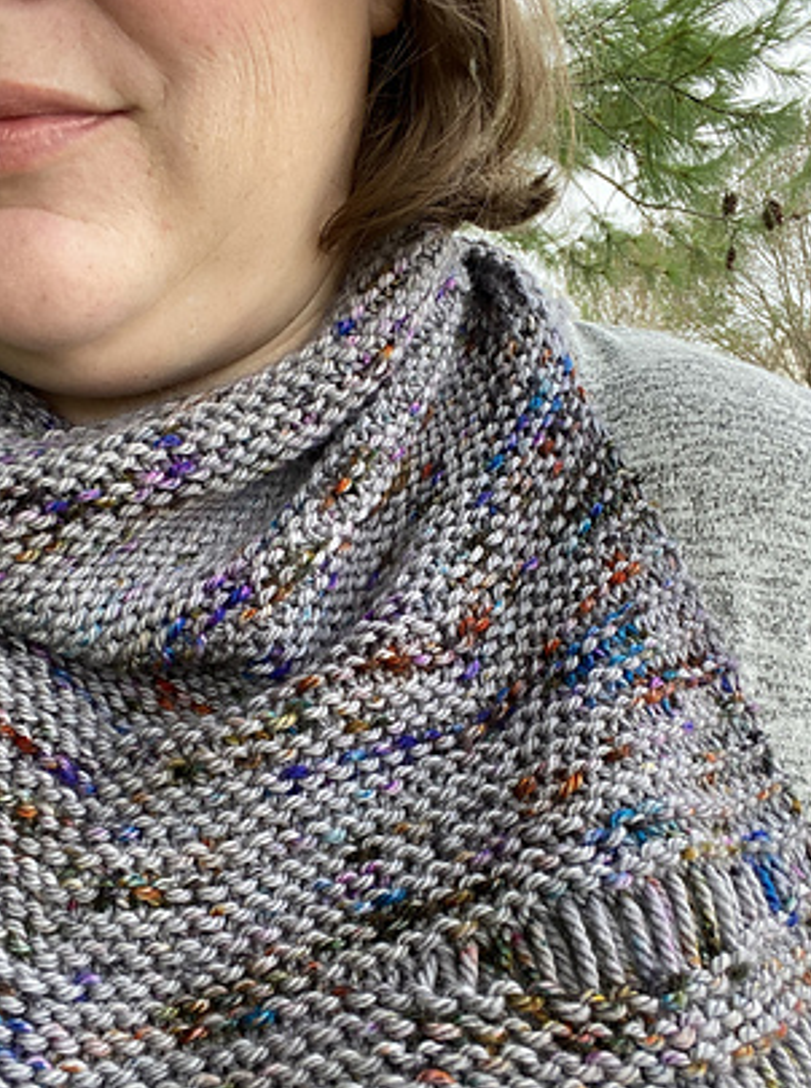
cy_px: 634
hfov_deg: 38.5
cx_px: 367
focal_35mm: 37
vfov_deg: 50.0
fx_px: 1160
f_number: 2.2
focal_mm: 2.71
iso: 25
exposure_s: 1/199
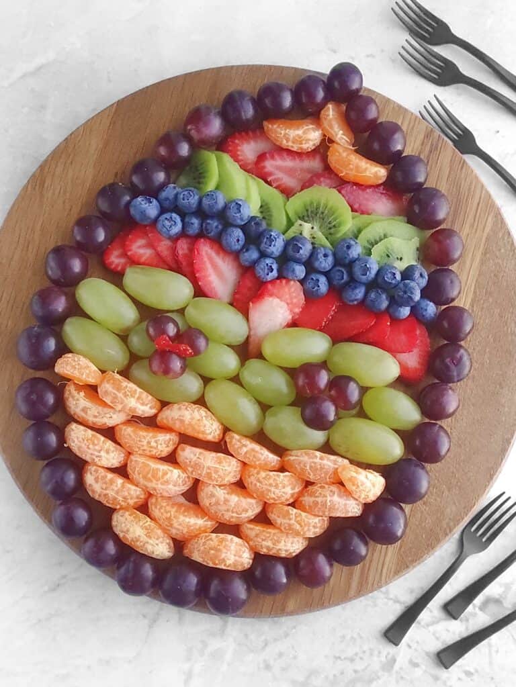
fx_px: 497
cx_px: 258
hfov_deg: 54.9
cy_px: 344
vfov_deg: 69.4
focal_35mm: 25
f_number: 1.89
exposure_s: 1/3843
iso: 3200
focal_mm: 5.43
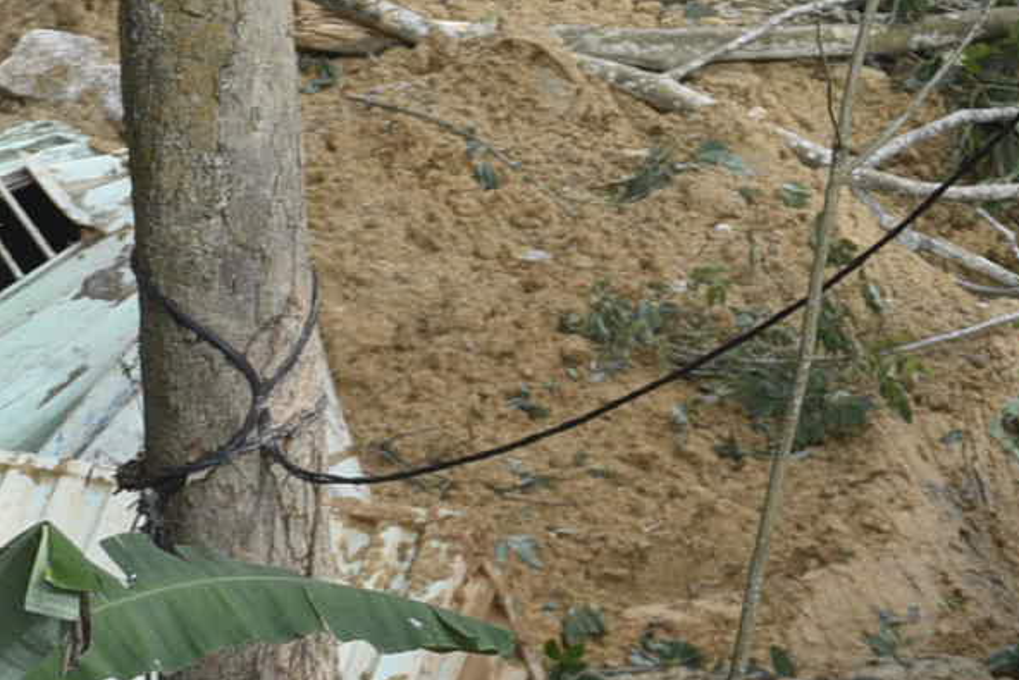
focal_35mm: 1244
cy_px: 1050
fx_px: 35219
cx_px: 1017
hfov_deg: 1.7
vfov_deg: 1.1
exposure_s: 1/500
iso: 140
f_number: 5.6
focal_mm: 200
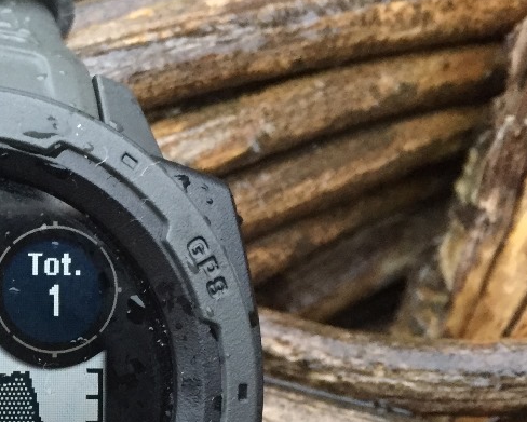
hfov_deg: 25.1
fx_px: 1092
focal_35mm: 70
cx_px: -57
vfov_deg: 21.5
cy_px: 362
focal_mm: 4.15
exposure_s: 1/25
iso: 250
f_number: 2.2
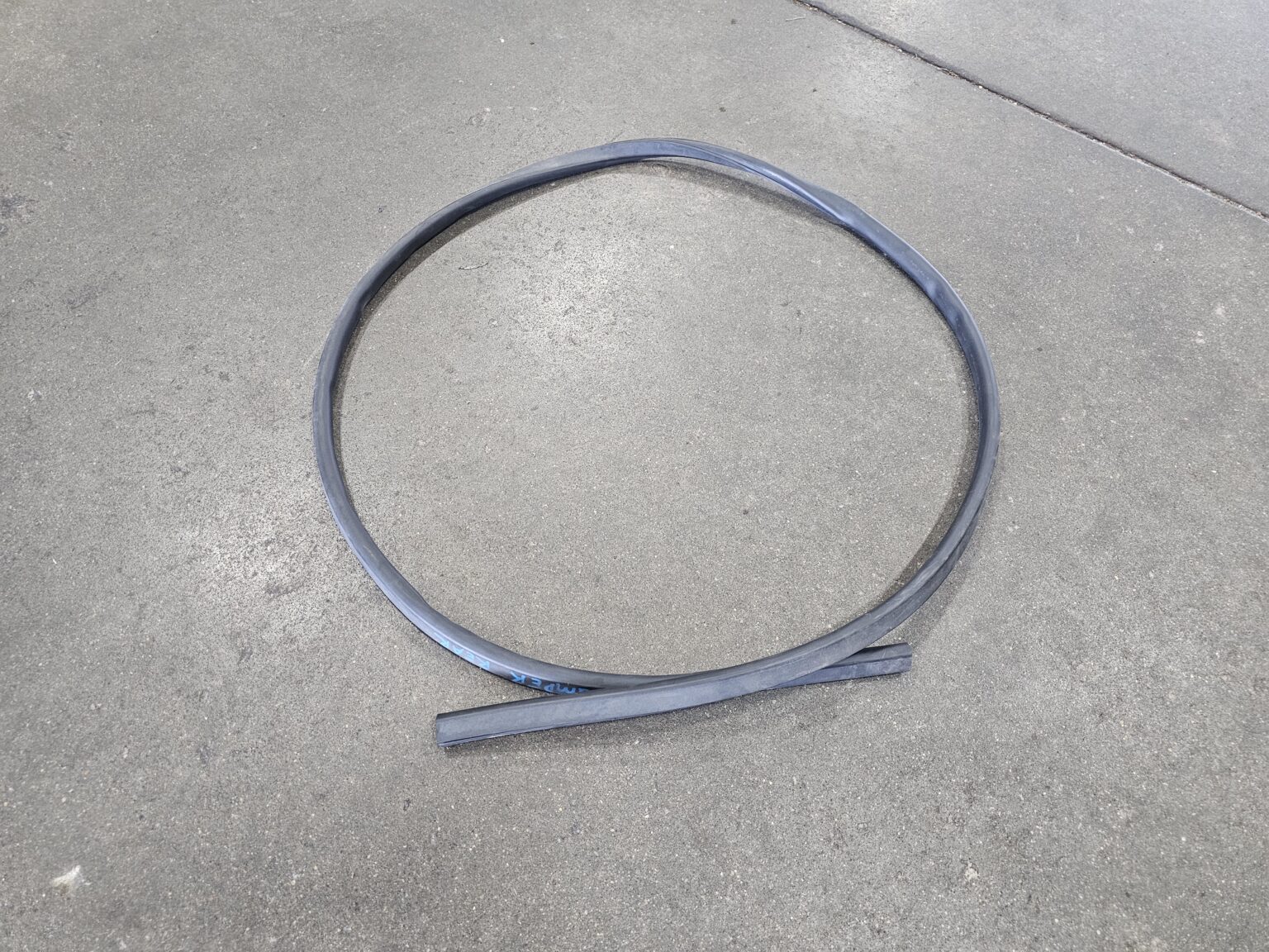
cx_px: 634
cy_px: 476
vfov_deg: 58.9
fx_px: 843
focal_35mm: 23
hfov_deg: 73.9
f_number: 1.7
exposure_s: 1/120
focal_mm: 6.3
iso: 800
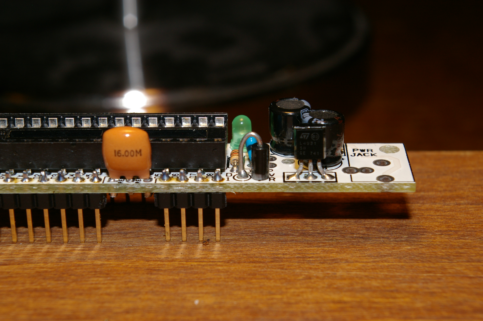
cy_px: 160
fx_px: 1106
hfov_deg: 24.6
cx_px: 242
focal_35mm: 82
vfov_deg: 16.5
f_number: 13
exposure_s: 1/60
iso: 200
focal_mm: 55
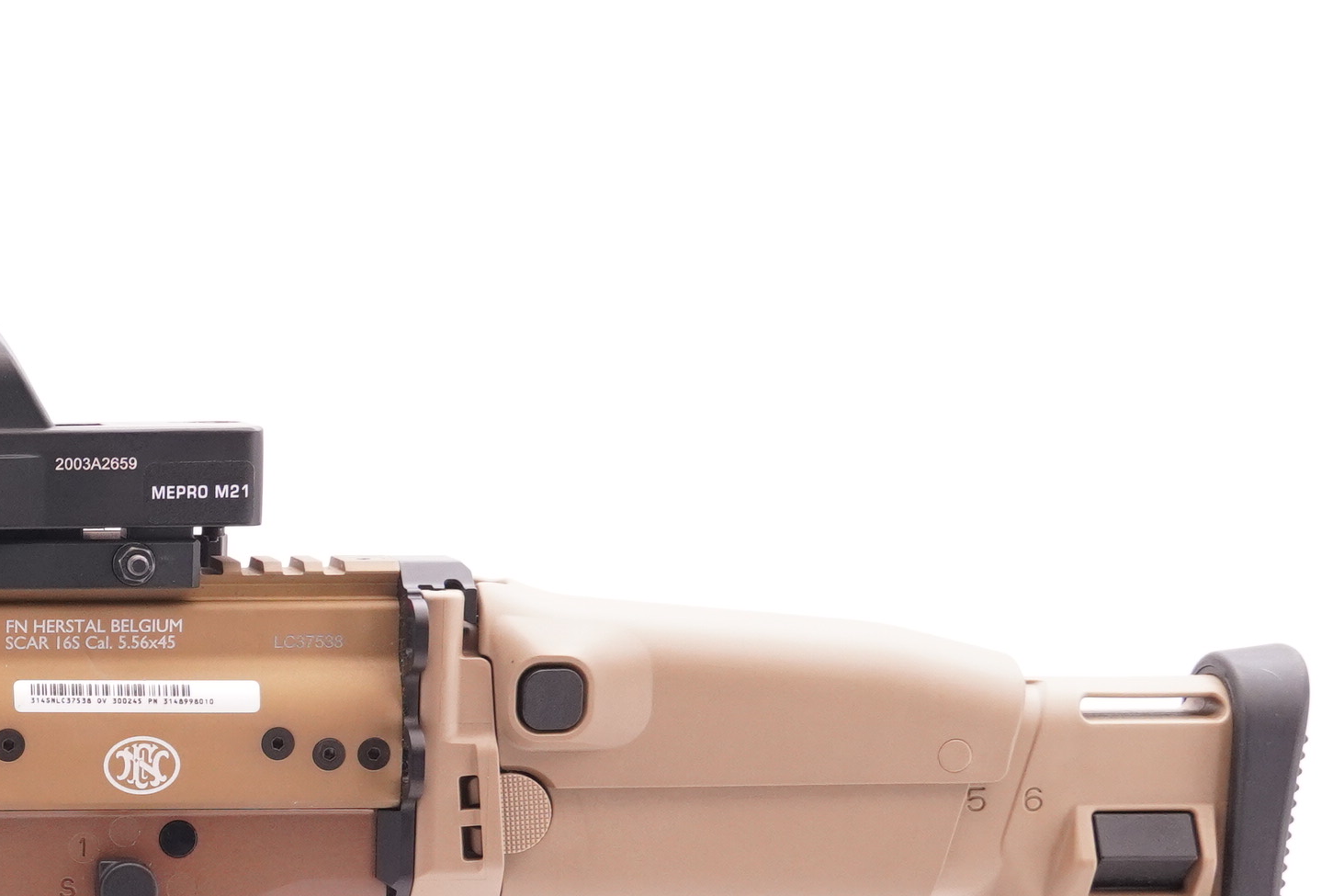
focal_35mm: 117
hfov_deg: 16.3
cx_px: -526
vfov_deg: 11.6
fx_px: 4384
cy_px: 867
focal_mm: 27
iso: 1000
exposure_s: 1/125
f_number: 5.6
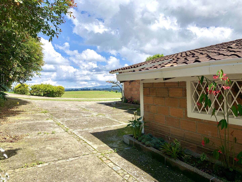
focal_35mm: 26
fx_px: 182
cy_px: 91
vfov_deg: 53.1
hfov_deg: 67.3
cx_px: 121
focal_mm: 4.25
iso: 25
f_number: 1.8
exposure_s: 1/2994
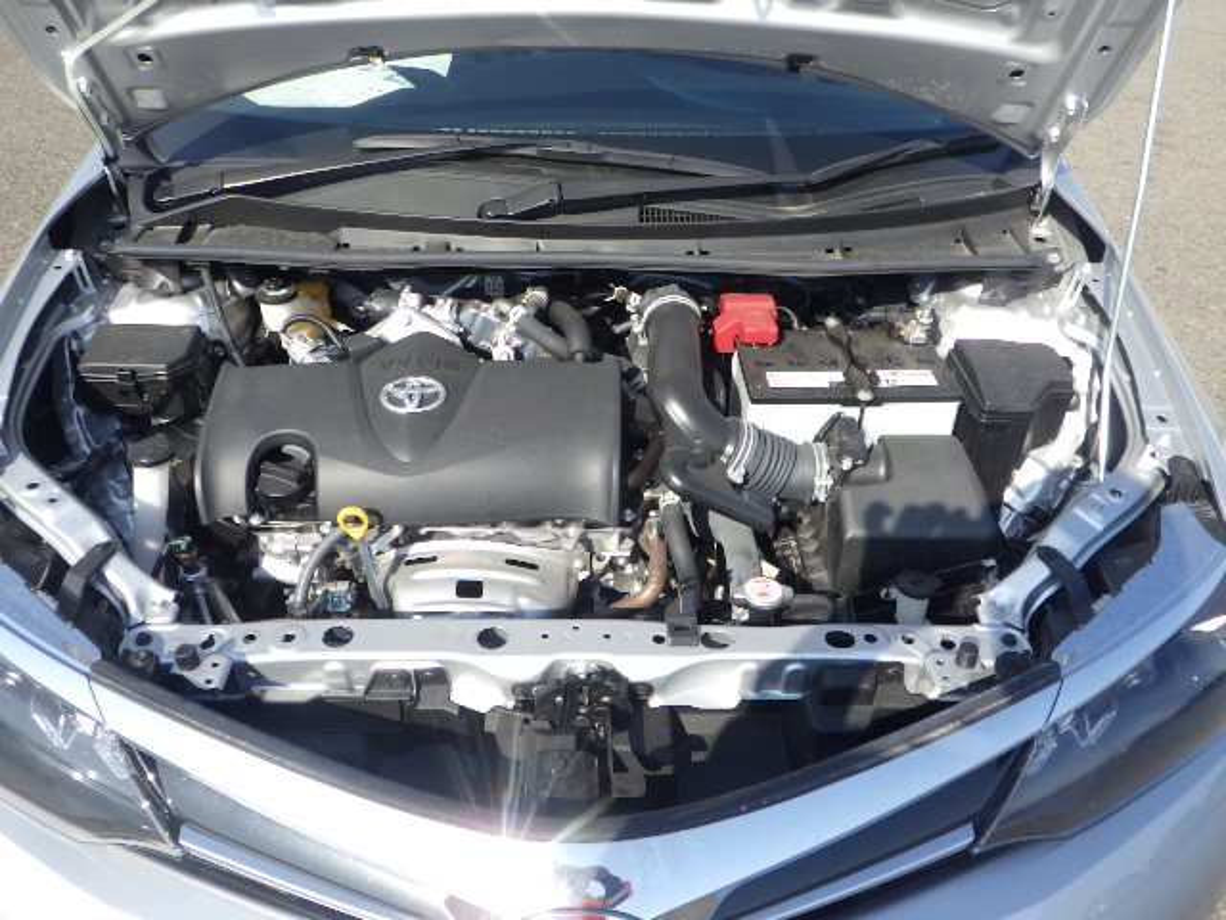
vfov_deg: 49.7
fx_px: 992
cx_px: 613
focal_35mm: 28
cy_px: 460
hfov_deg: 63.4
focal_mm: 5
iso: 125
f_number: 4.2
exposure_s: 1/500
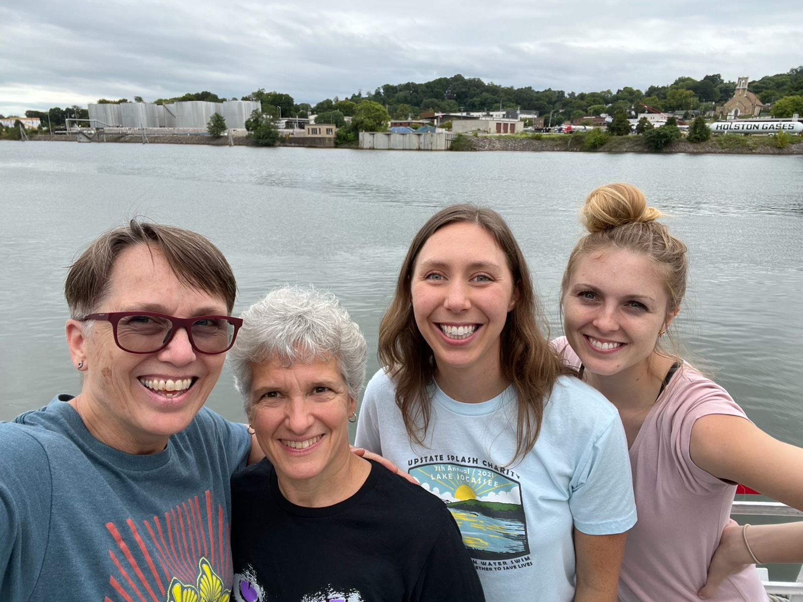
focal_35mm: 23
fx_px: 534
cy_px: 301
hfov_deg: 73.9
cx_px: 402
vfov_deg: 58.9
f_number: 2.2
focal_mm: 2.71
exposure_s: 1/163
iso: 25
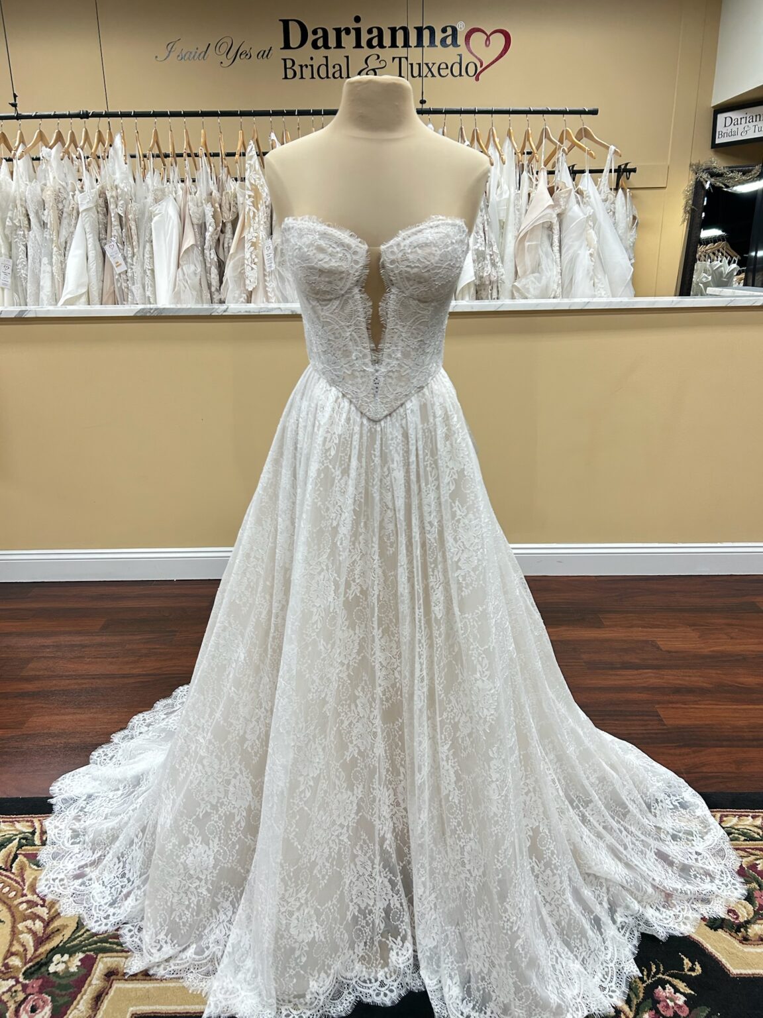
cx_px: 382
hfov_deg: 53.1
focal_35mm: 26
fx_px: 764
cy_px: 509
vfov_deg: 67.3
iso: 100
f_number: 1.5
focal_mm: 5.7
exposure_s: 1/120
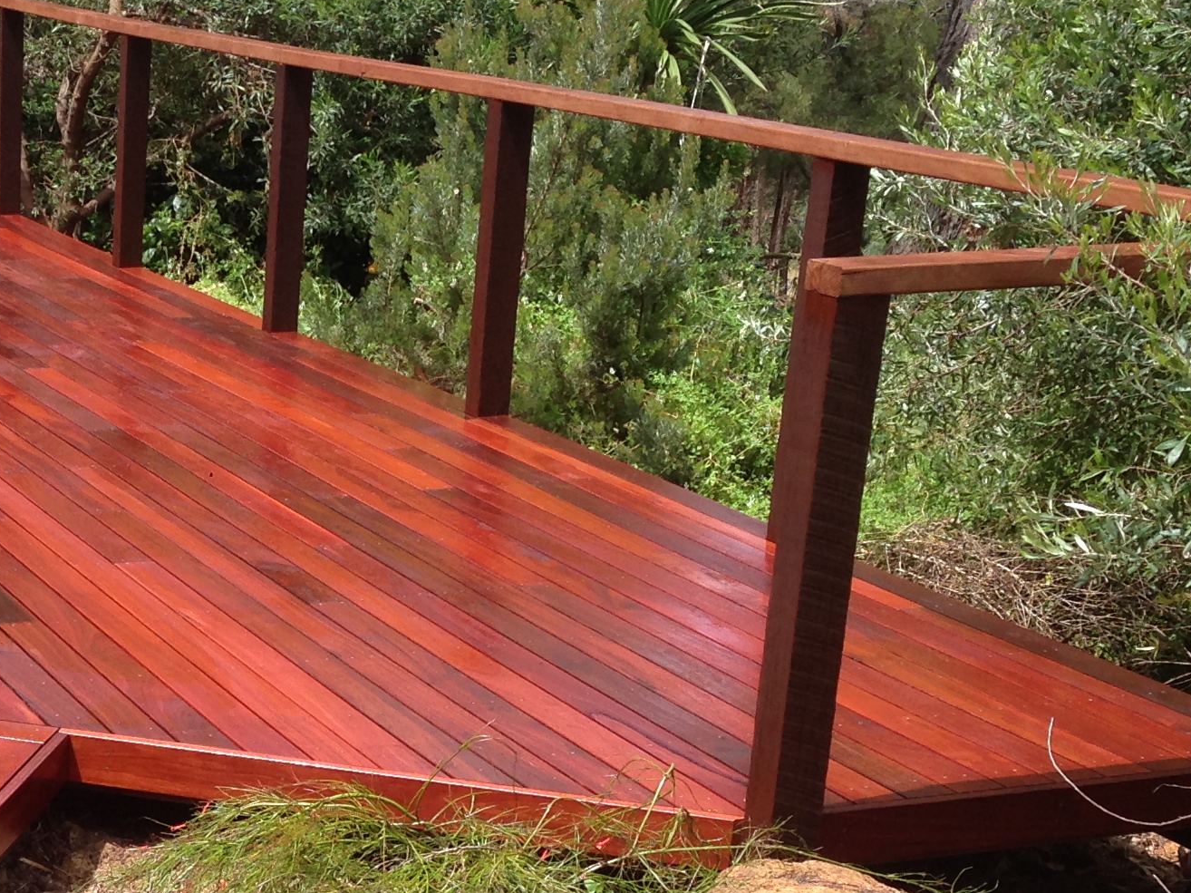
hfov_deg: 22.9
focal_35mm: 82
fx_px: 2821
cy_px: 752
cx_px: 15
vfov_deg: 17.8
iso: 50
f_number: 2.4
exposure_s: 1/742
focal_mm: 4.12
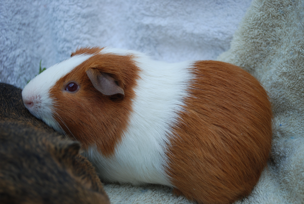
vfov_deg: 23.8
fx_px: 482
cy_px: 102
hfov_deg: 35.0
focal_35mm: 57
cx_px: 152
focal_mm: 38
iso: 200
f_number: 5.3
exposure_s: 1/50
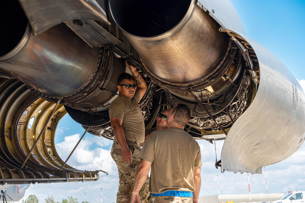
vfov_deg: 26.5
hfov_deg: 38.9
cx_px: 152
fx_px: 432
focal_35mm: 51
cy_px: 102
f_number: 7.1
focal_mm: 51
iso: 100
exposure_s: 1/160
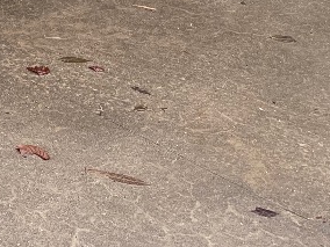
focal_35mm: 117
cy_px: -226
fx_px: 1115
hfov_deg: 15.3
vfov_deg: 11.5
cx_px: -199
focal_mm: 4.2
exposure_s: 1/164
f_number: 1.6
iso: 32
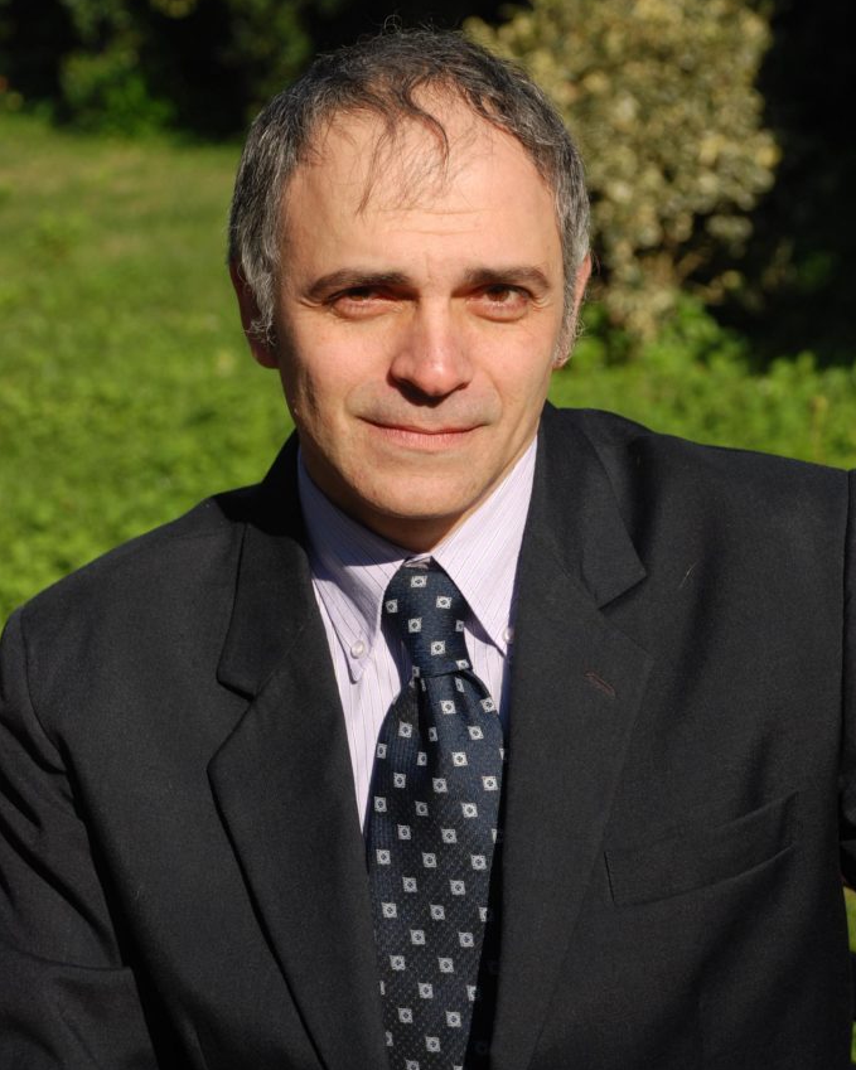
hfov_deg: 13.0
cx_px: 431
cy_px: 478
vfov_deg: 16.2
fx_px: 3769
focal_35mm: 119
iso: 140
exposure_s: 1/500
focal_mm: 70
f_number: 5.6
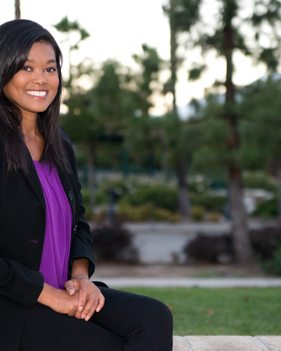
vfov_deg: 21.7
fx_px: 915
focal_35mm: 88
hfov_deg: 17.5
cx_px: 153
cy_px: 174
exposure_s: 1/400
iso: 3200
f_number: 2.8
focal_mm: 62
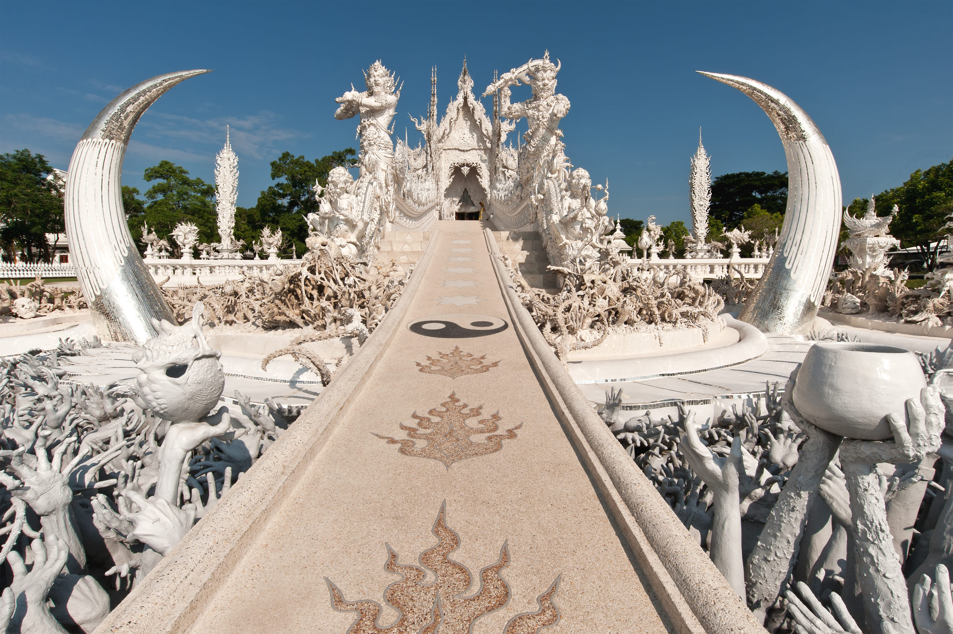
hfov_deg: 90.0
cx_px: 476
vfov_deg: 67.3
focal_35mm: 18
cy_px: 317
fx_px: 476
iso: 200
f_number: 22
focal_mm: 18
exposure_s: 1/250
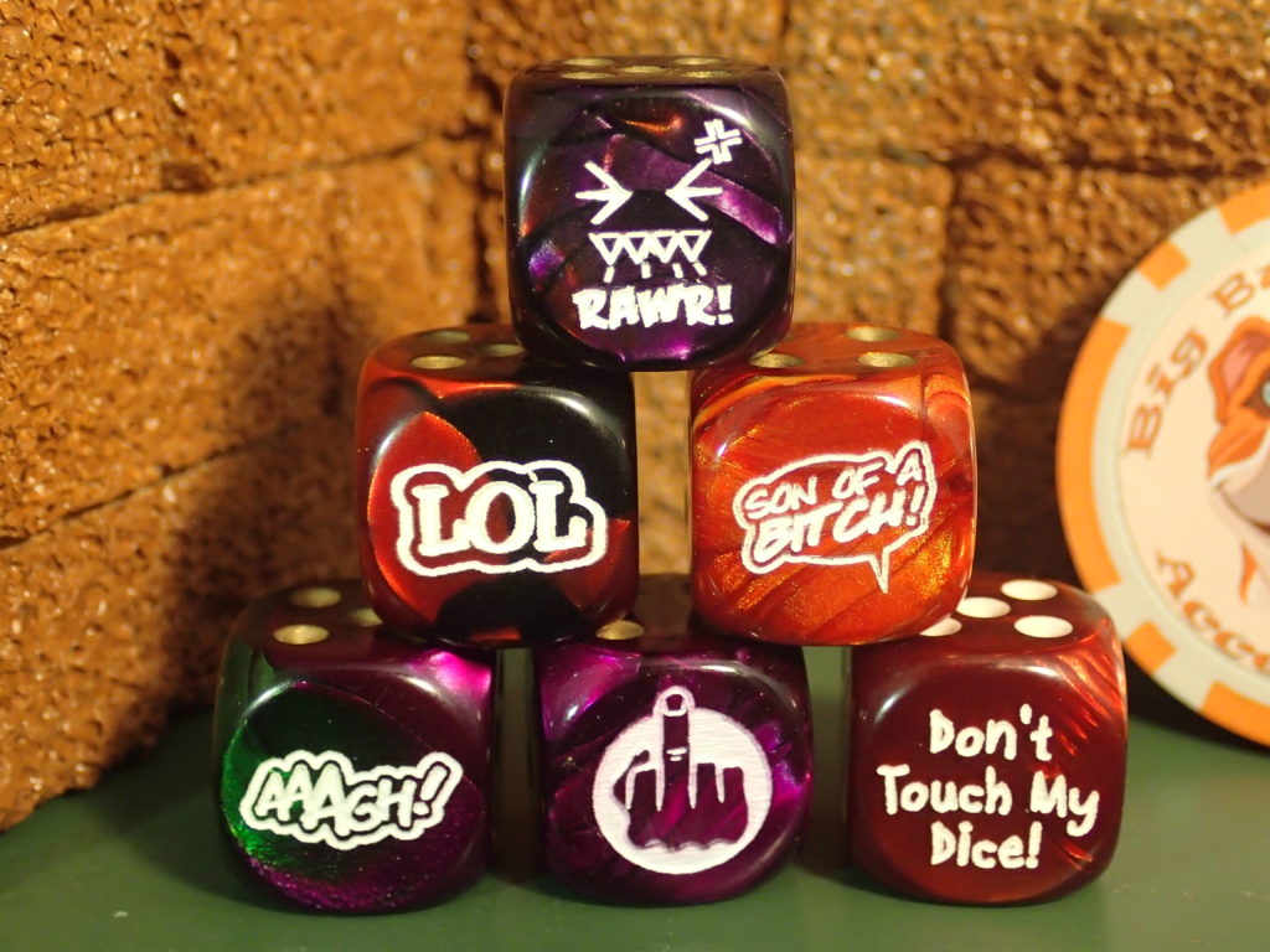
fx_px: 2238
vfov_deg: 24.0
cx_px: 635
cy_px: 476
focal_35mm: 61
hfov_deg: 31.7
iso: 640
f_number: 3.6
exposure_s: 1/60
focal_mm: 11.01
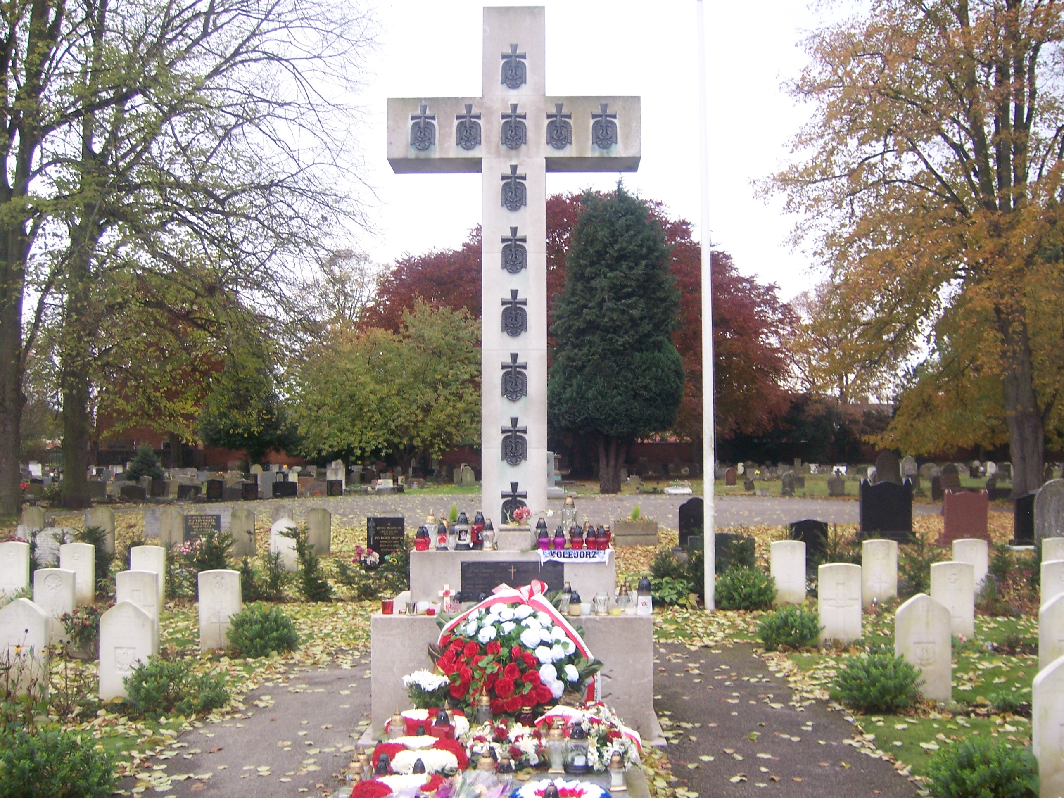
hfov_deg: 51.4
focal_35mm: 36
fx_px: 1107
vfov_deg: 39.7
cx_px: 532
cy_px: 399
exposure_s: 1/100
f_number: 2.8
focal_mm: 6.2
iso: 125
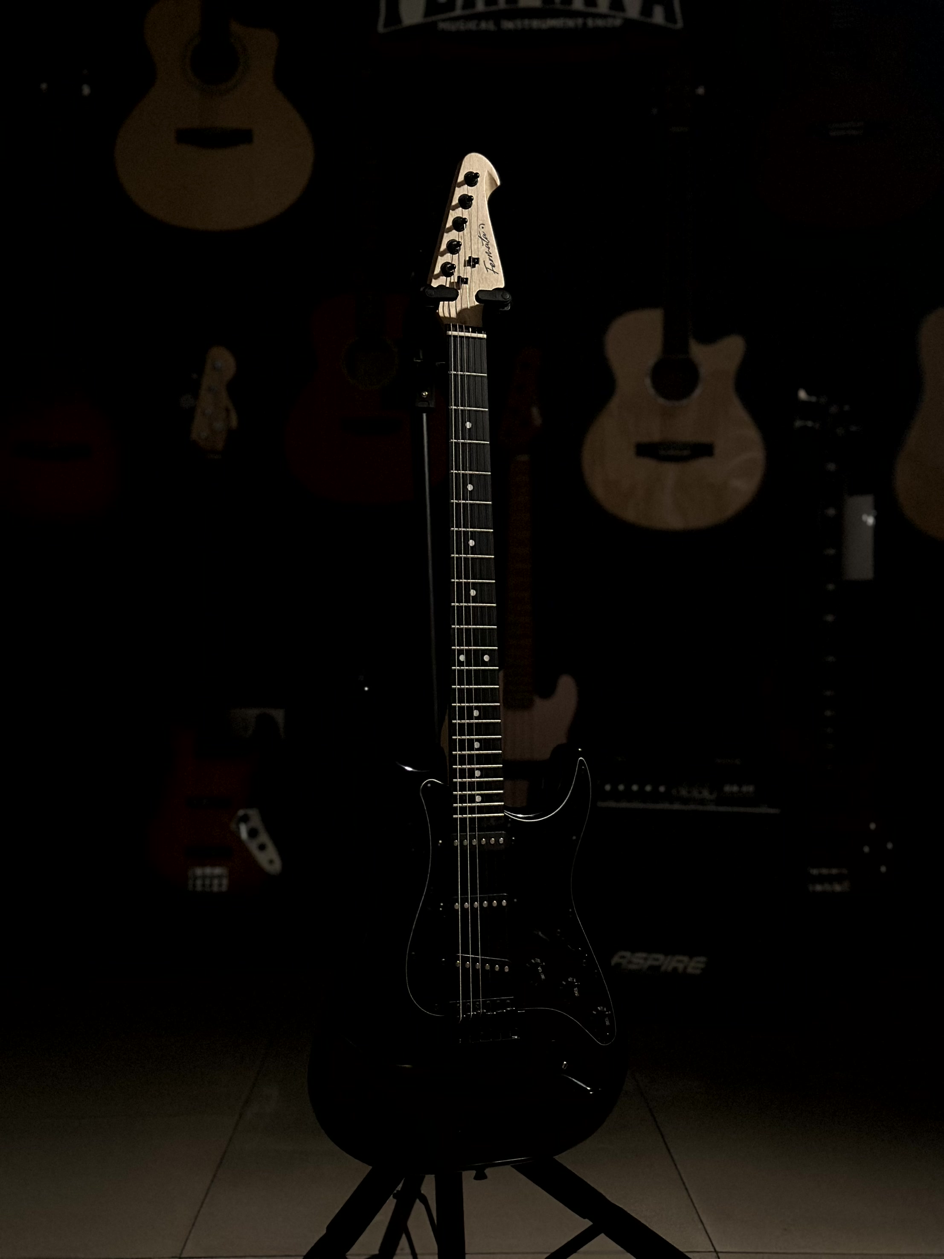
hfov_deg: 30.3
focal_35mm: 48
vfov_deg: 39.7
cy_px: 630
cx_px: 472
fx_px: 1745
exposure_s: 1/15
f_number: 1.78
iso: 1600
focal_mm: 6.86
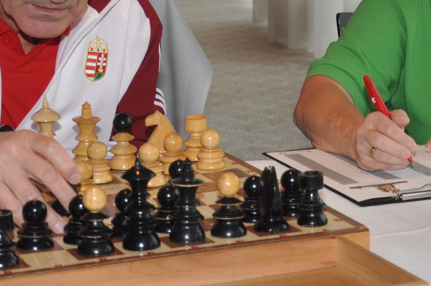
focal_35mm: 136
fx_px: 1626
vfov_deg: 10.0
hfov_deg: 15.1
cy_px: 30
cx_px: 266
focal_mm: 30
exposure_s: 1/60
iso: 250
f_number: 4.2
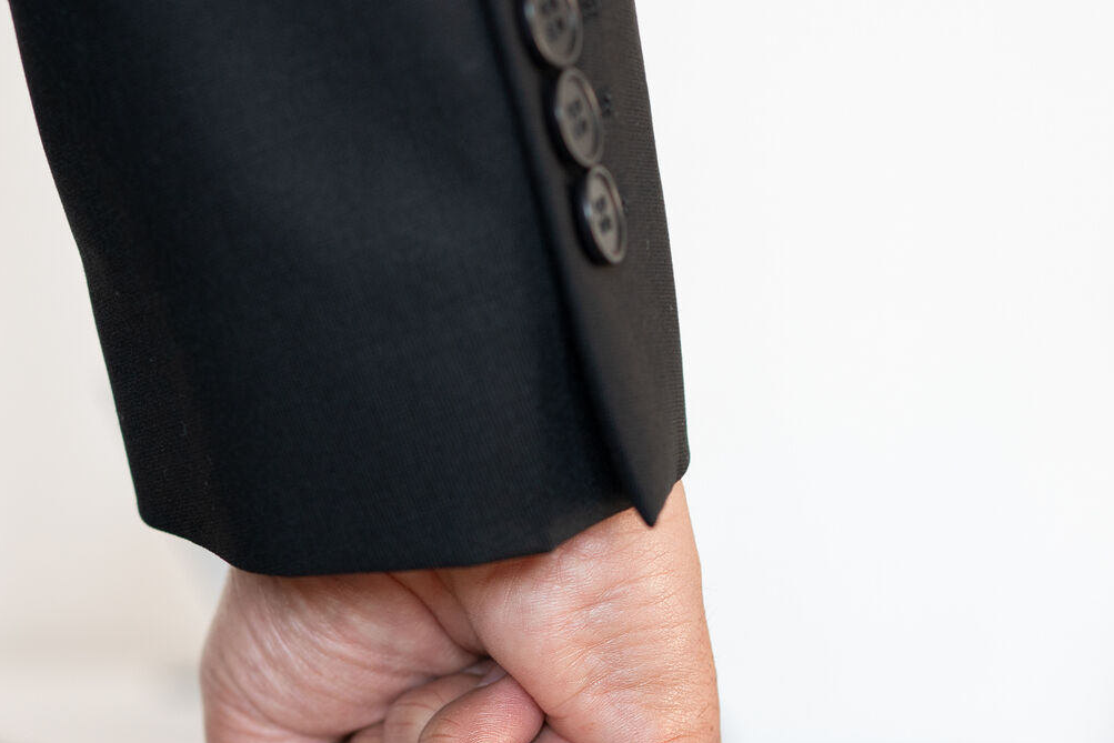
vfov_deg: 18.2
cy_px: 643
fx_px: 2290
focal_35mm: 74
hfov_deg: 27.3
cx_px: 438
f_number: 2.8
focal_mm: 35
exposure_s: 1/60
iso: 400
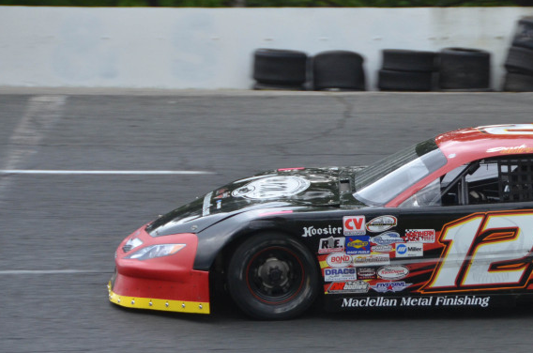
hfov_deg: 5.7
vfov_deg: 3.7
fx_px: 5390
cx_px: 449
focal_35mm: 365
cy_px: 269
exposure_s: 1/400
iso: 800
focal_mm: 135
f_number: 6.3
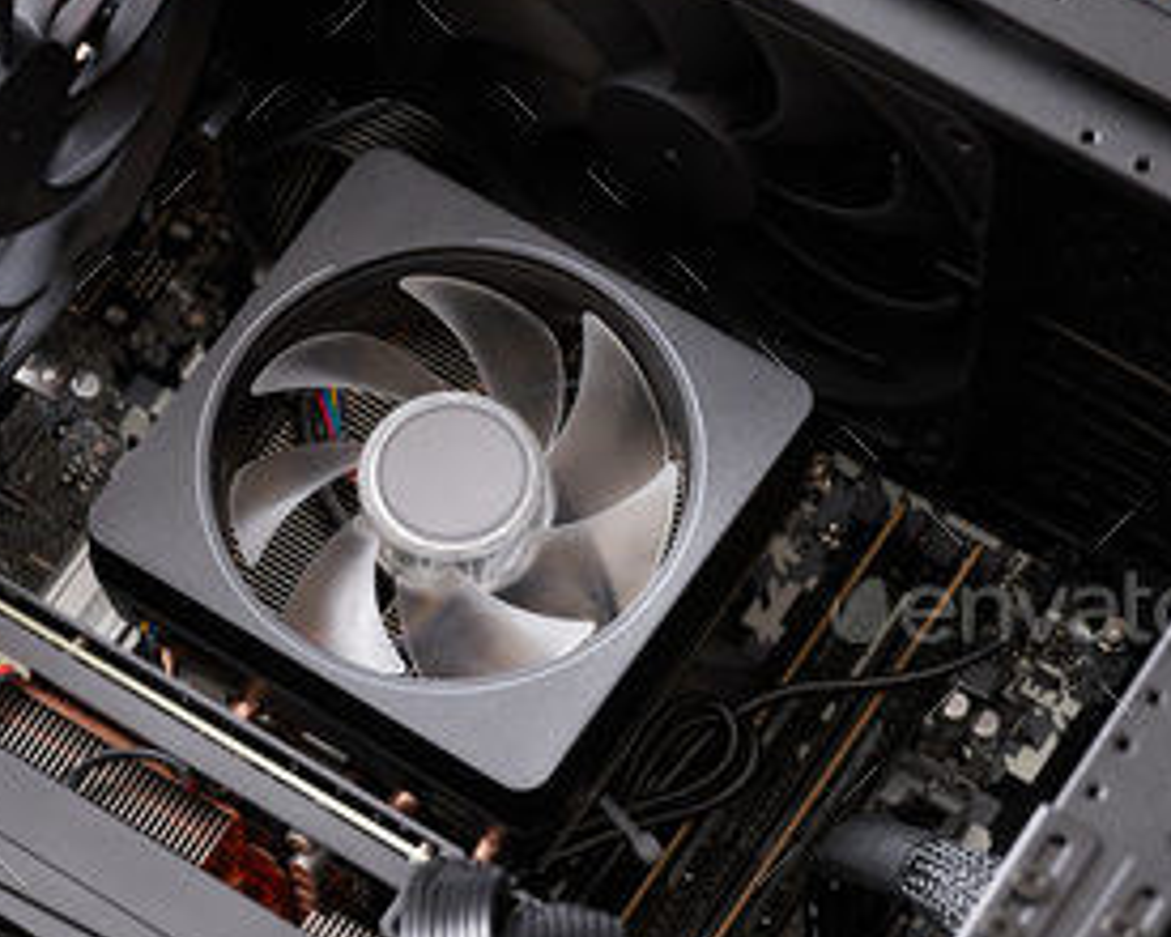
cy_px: 811
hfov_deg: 13.6
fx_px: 4887
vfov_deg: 10.9
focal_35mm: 141
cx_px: 370
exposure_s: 1/125
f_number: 5.6
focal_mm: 70
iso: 400
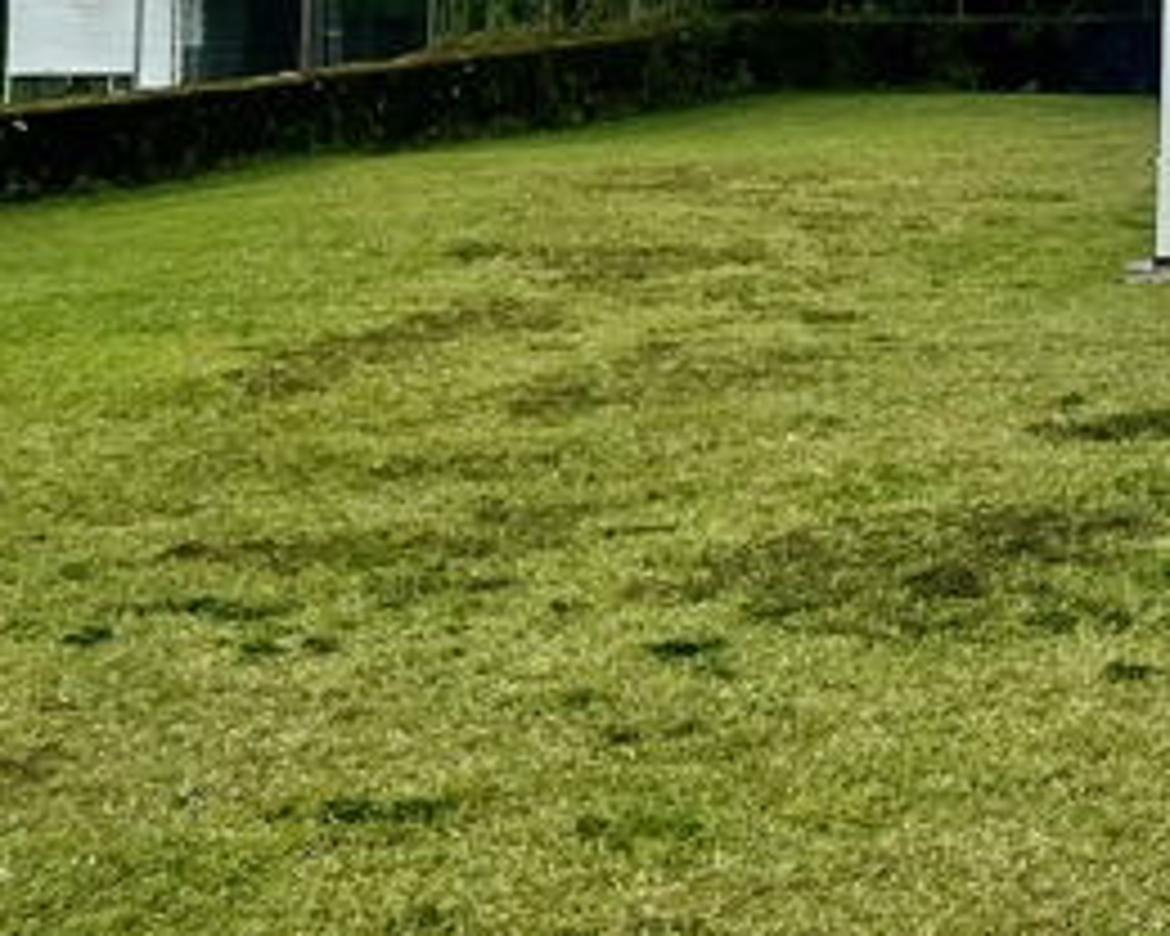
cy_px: -364
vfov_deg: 14.6
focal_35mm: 100
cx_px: 1899
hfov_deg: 16.9
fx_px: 3463
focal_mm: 5.7
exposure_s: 1/6993
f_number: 1.5
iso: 50
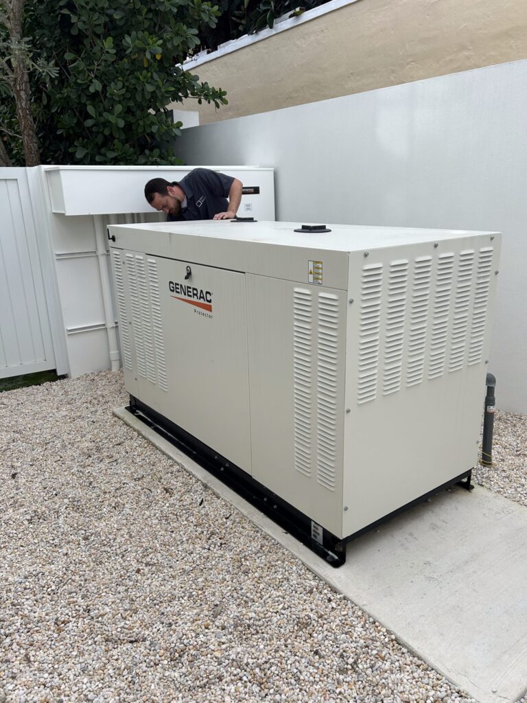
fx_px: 528
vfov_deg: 67.3
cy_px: 352
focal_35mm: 26
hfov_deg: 53.1
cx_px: 264
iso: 50
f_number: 1.5
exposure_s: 1/1645
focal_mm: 5.7
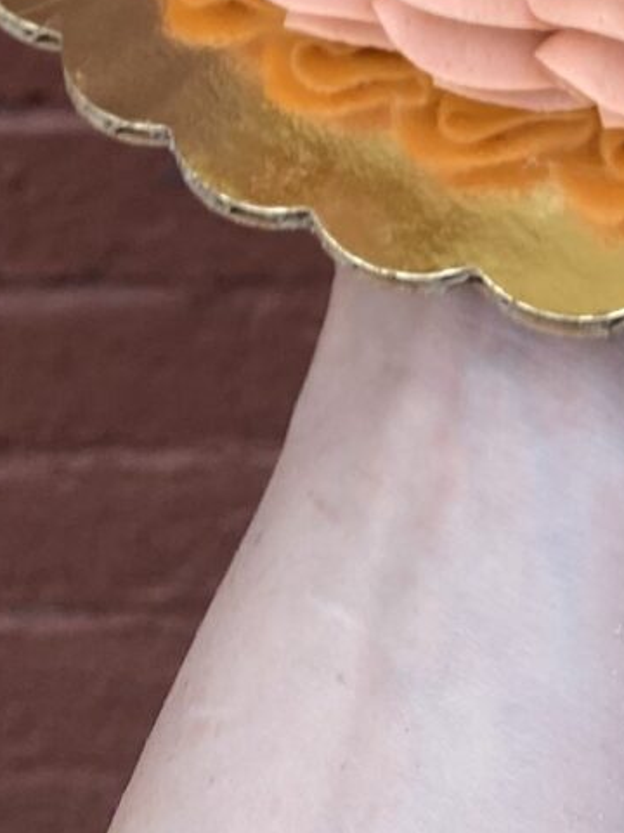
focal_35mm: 111
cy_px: -831
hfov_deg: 13.1
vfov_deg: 14.6
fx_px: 2668
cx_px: 702
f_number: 1.8
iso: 32
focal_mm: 4.25
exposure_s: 1/442
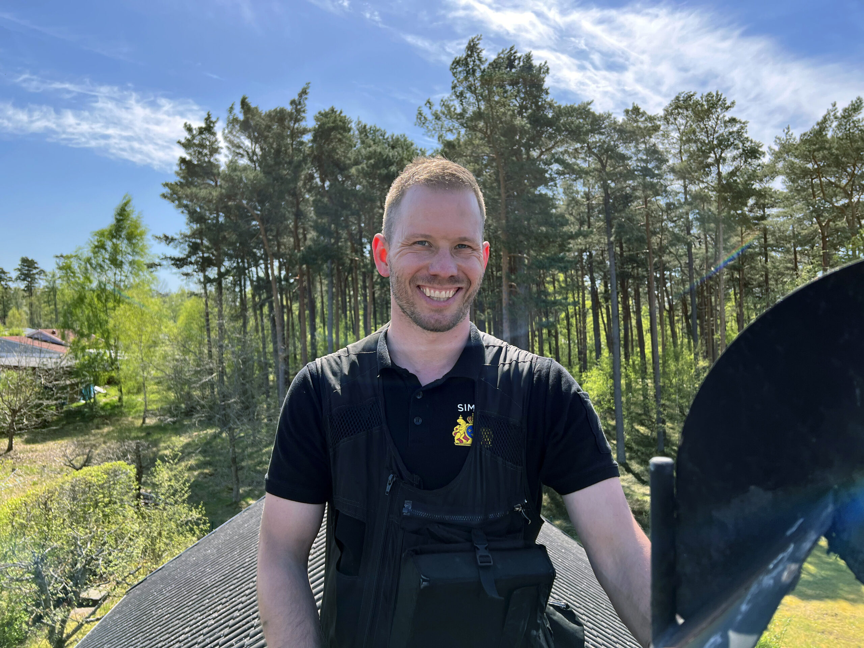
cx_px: 432
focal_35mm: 26
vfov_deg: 53.1
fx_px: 649
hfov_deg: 67.3
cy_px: 324
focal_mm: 5.7
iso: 50
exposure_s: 1/1280
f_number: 1.5
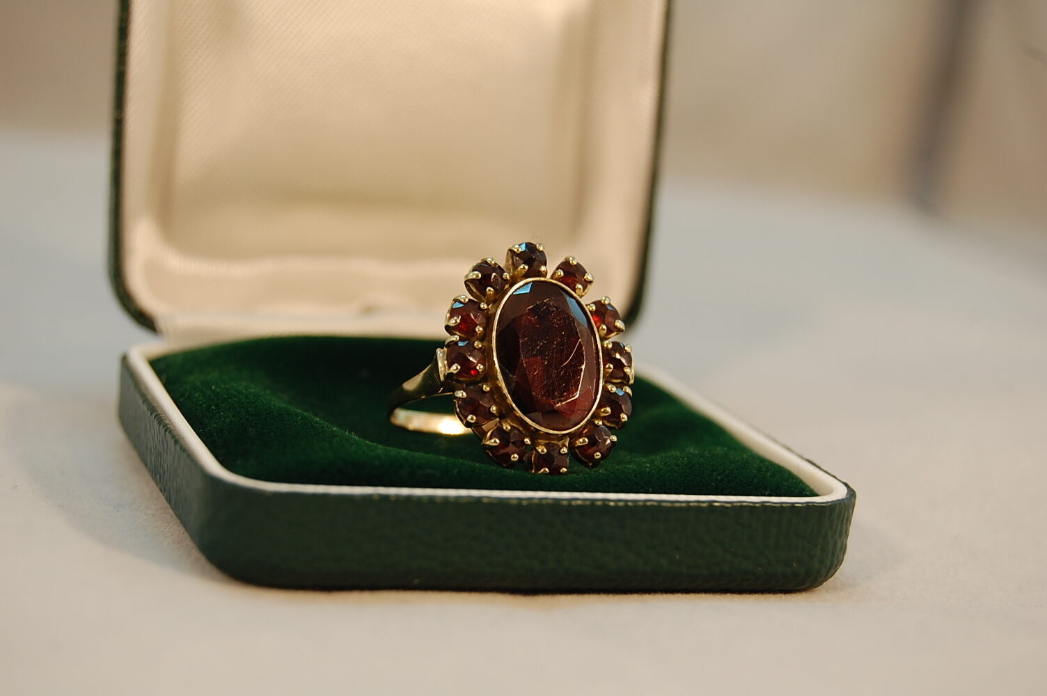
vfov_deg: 16.5
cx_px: 524
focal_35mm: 82
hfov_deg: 24.6
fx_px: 2397
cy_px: 348
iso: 400
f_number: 5.6
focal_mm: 55
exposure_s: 1/50
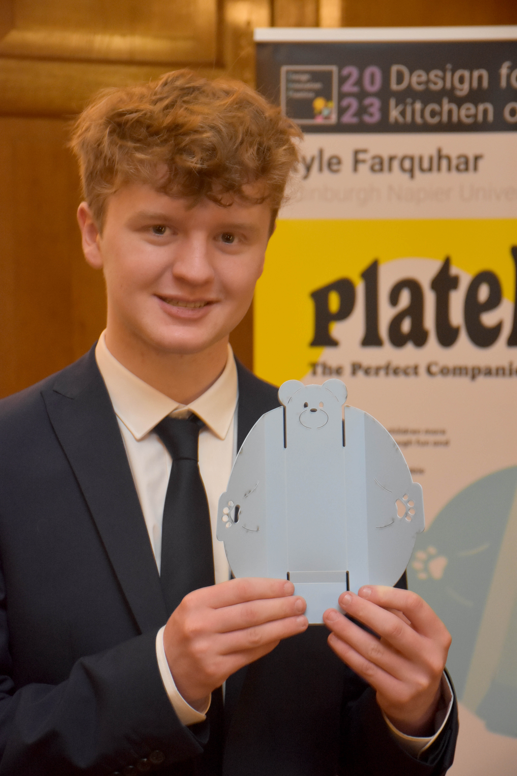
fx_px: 2132
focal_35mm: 99
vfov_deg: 20.6
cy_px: 388
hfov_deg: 13.8
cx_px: 258
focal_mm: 66
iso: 2200
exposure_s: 1/60
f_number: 5
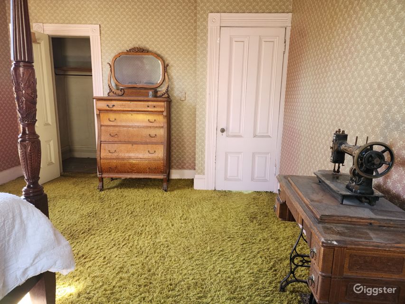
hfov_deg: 73.9
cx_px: 202
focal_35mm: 23
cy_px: 152
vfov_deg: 58.9
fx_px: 269
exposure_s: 1/120
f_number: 1.8
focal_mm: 6.4
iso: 250
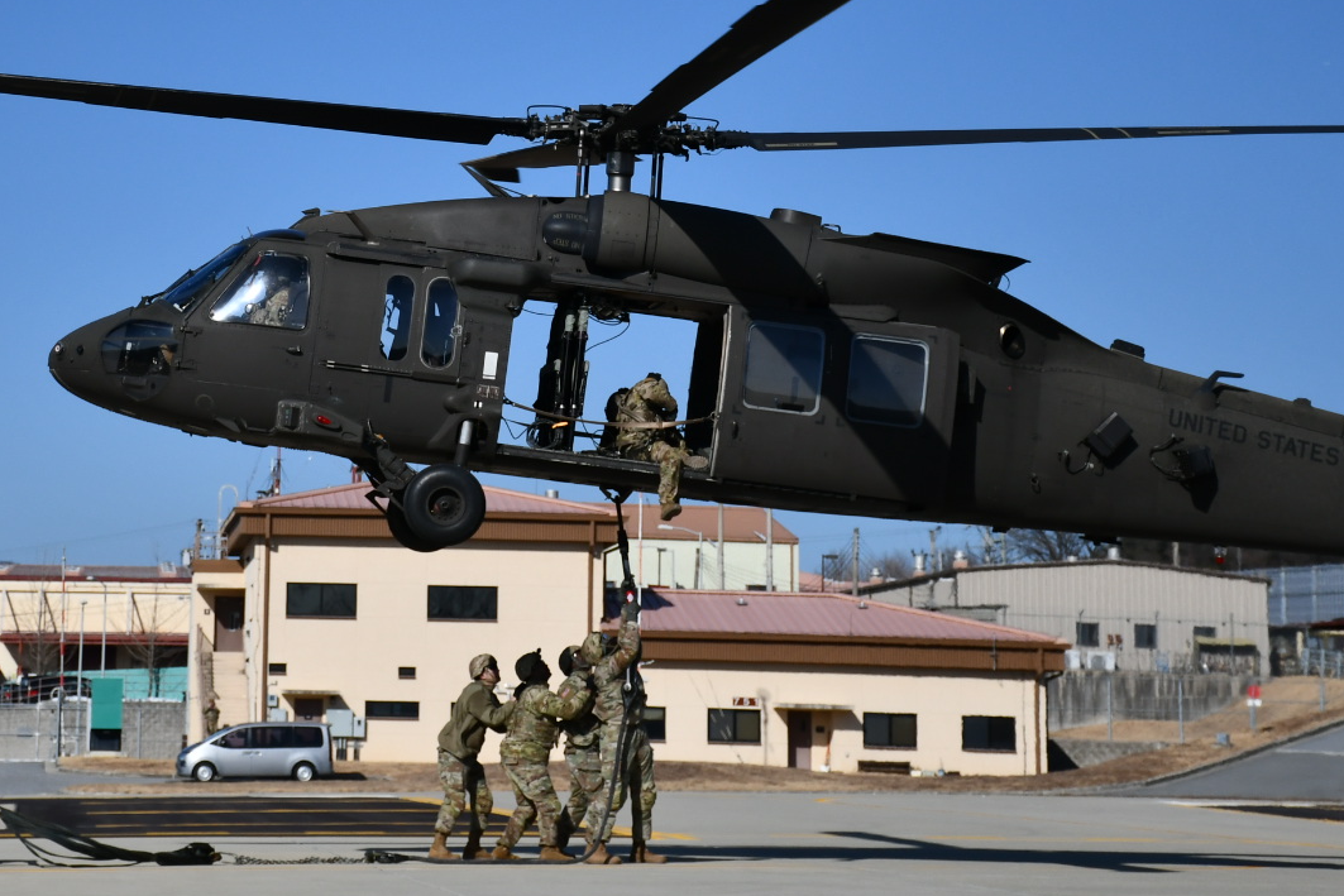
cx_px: 432
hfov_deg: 16.0
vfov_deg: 10.7
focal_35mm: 128
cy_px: 239
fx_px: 4779
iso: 400
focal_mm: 56
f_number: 4.8
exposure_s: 1/8000
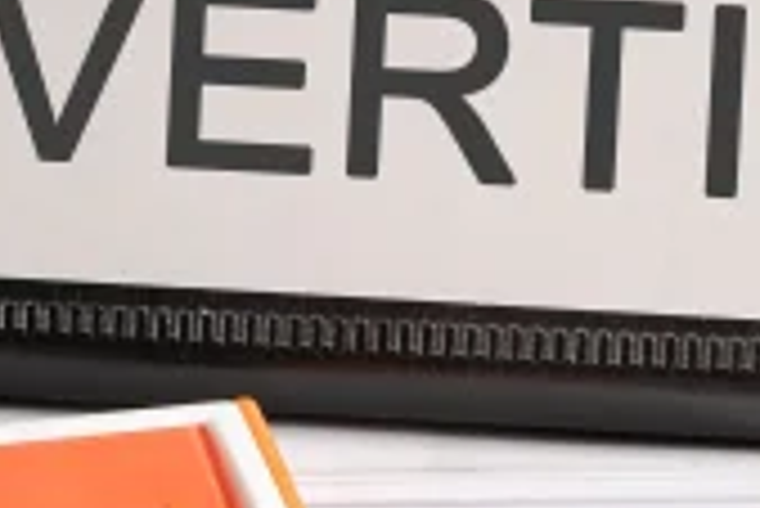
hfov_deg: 8.6
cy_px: 191
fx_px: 4986
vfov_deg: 5.8
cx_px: 926
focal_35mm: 236
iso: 100
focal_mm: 50
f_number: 5.6
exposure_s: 1/100
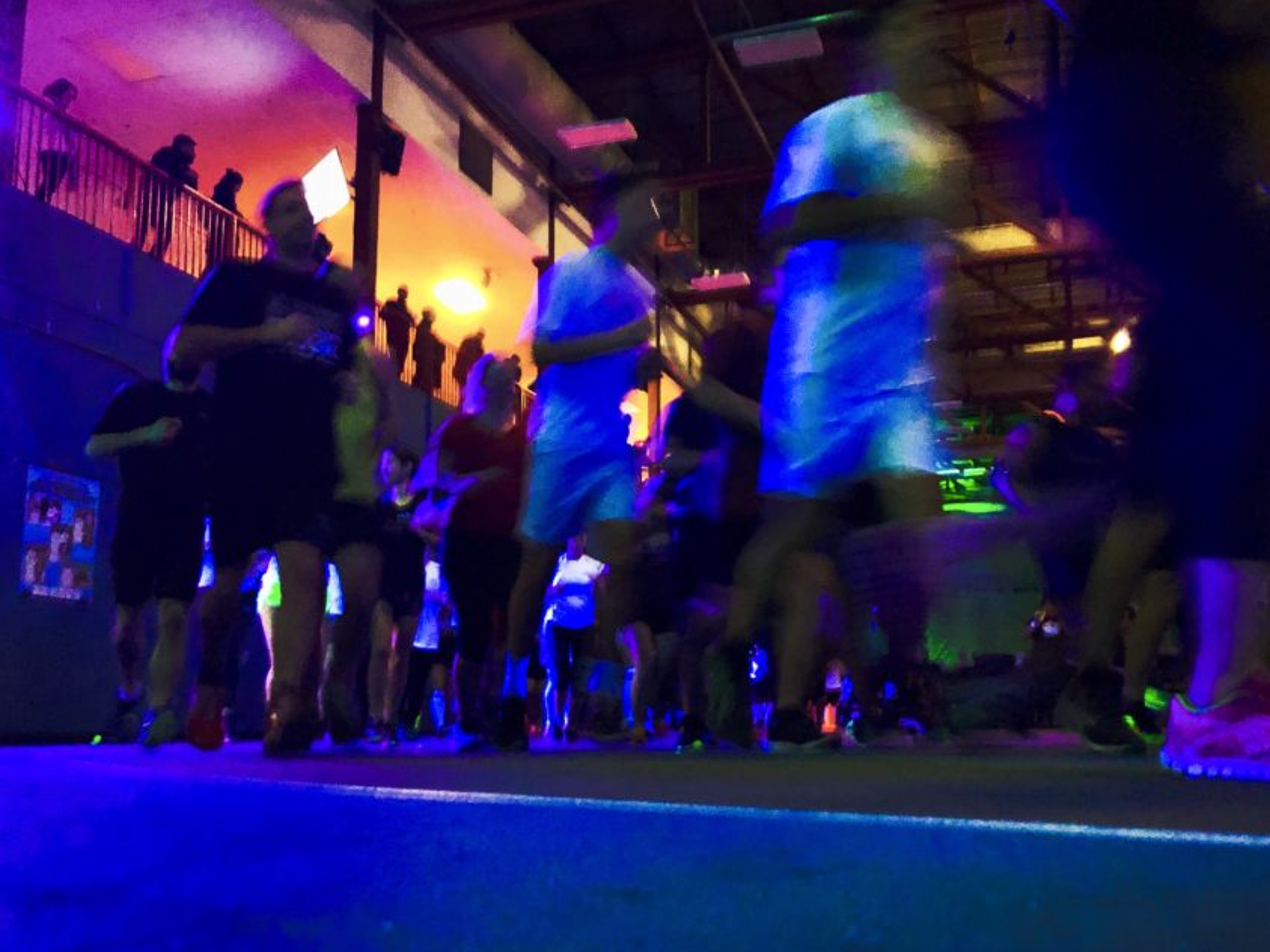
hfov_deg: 53.8
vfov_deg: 41.7
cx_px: 720
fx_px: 1247
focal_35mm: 34
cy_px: 553
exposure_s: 1/4
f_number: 1.8
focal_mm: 3.99
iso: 160
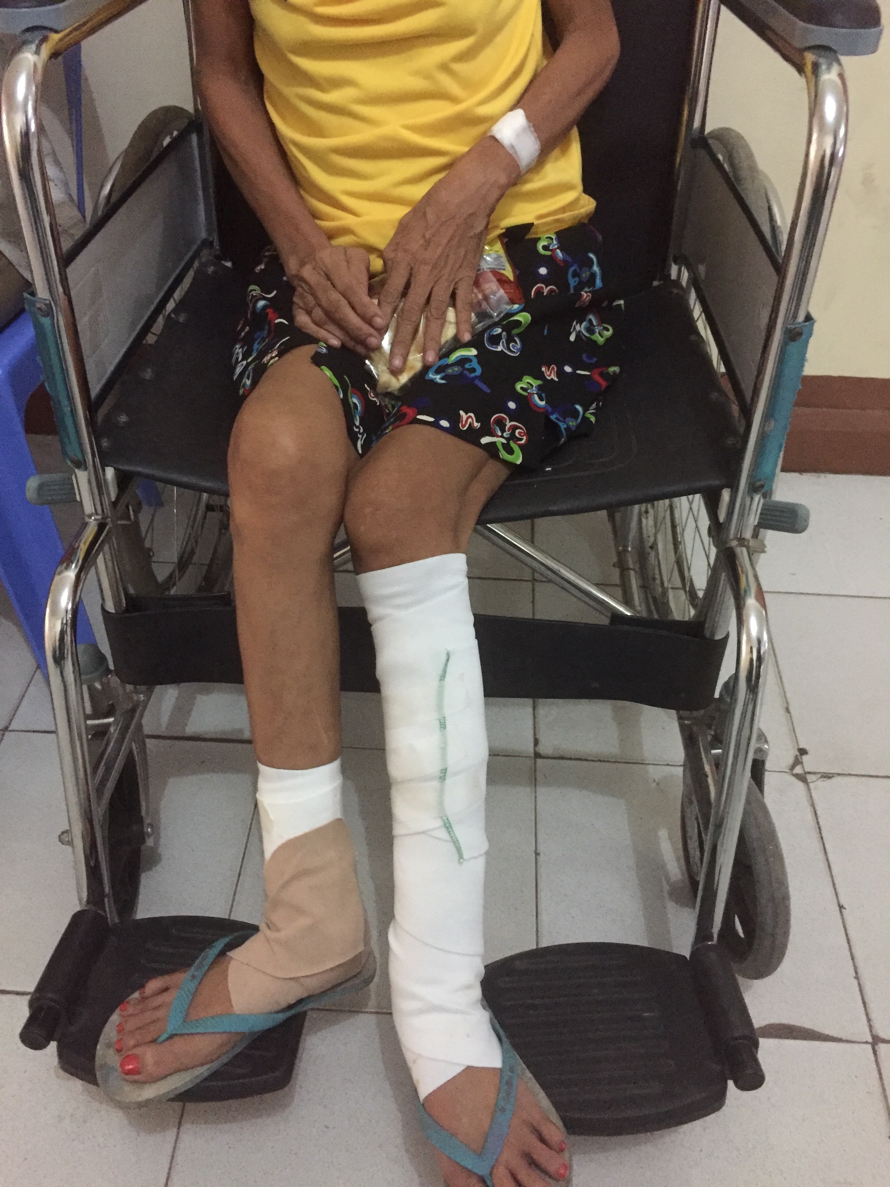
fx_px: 994
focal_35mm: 29
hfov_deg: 48.2
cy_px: 594
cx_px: 445
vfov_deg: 61.7
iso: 400
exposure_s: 1/15
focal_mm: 4.15
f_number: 2.2
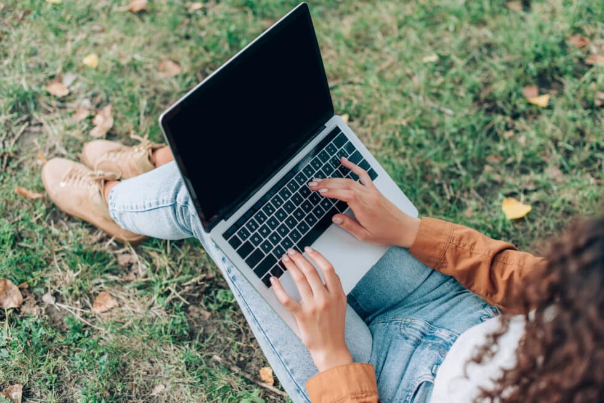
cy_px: 202
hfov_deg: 39.6
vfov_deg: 27.0
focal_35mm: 50
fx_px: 839
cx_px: 302
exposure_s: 1/250
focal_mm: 50
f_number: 2.8
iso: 100
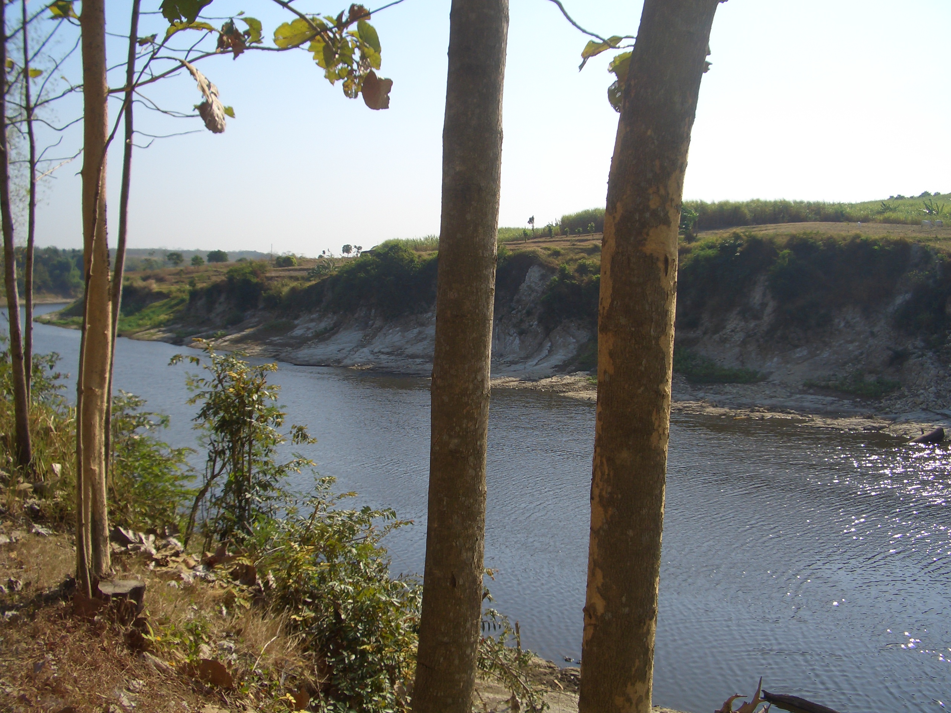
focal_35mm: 35
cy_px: 356
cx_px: 476
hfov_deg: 52.6
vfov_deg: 40.7
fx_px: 962
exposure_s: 1/500
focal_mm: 5.8
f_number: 4.3
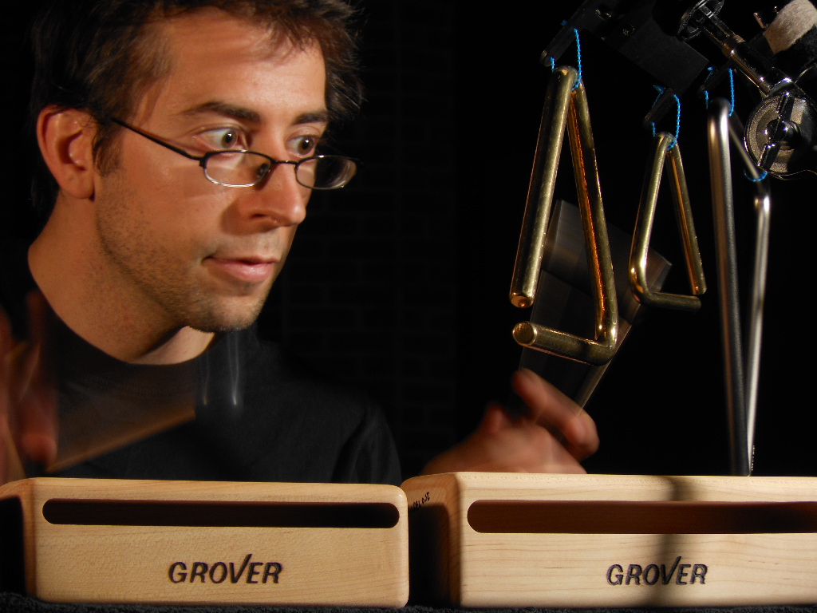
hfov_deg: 11.9
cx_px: 408
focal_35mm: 166
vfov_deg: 8.9
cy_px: 306
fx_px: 3918
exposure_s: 1
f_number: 5.5
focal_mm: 29.8
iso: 80
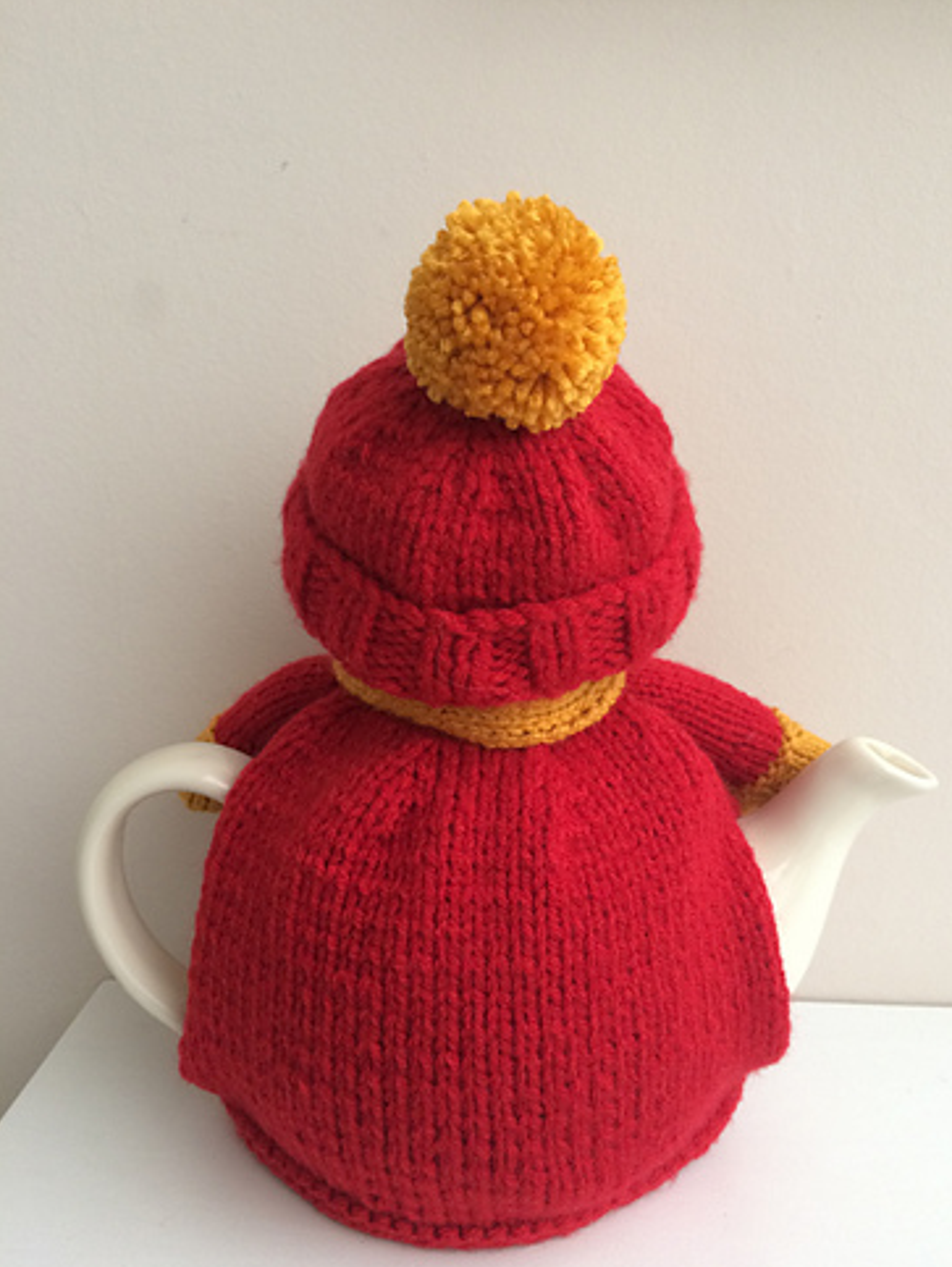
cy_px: 640
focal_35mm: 30
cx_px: 484
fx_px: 1099
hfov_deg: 46.8
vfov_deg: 59.9
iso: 200
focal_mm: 4.15
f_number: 2.2
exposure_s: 1/33
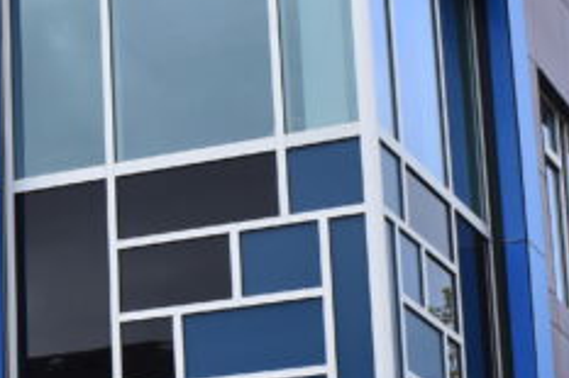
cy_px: 326
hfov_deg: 14.5
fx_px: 2085
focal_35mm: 132
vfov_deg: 10.3
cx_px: -283
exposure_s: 1/320
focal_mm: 20
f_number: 9
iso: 200
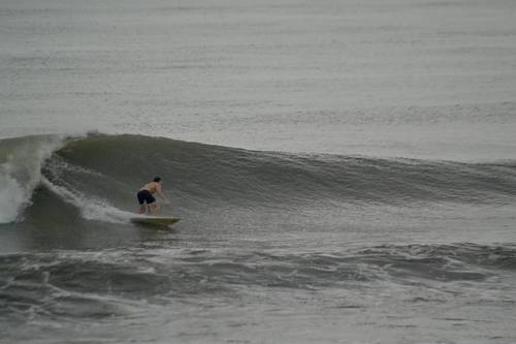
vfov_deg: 3.1
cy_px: 172
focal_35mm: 450
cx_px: 258
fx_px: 6448
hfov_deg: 4.6
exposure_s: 1/2500
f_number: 5.6
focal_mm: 300
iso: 1000
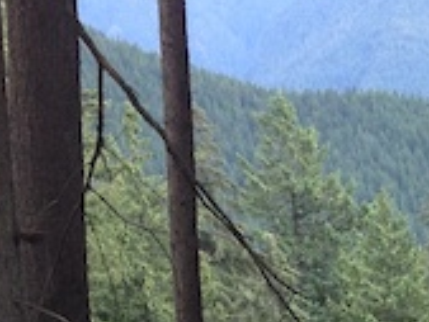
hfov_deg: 11.8
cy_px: 647
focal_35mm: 166
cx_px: 409
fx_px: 2059
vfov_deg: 8.5
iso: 50
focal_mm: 4.28
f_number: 2.4
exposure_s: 1/262
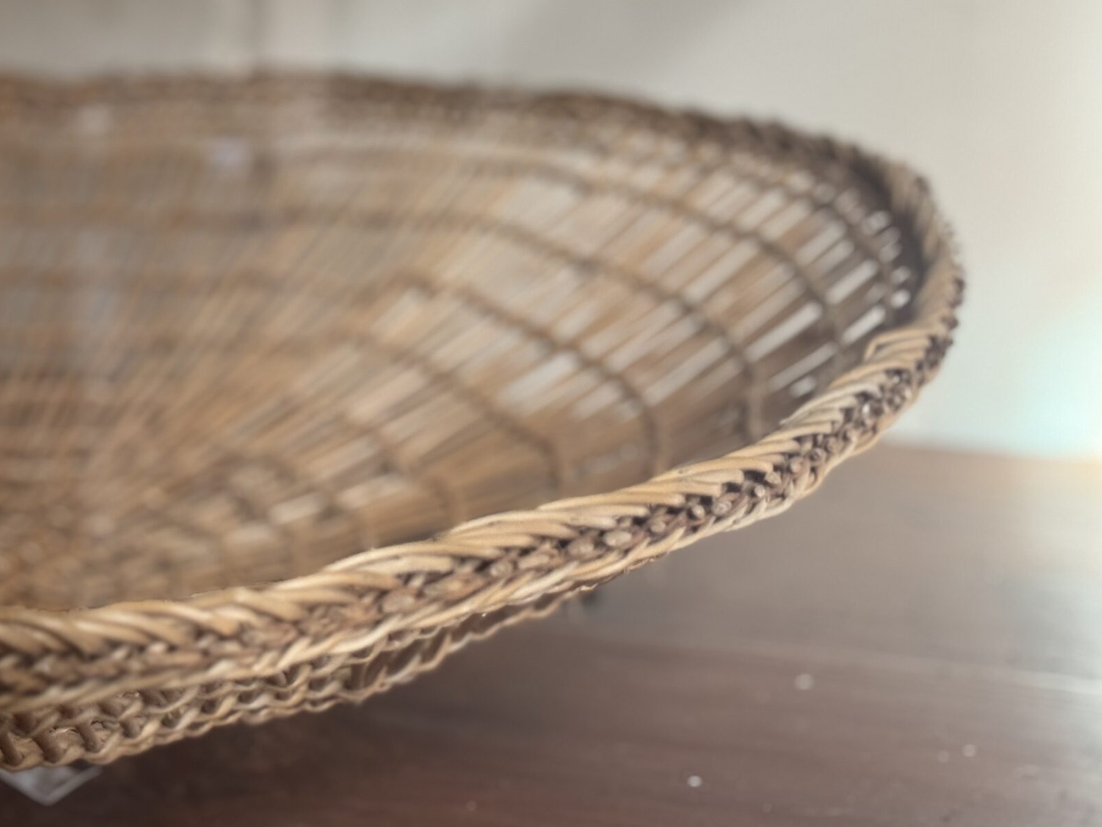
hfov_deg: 24.9
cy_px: 379
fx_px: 2451
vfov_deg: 19.1
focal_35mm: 77
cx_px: 224
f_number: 1.78
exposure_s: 1/40
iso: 200
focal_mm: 6.76
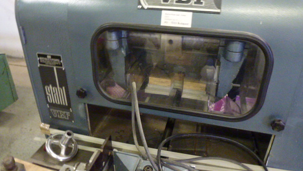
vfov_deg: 42.8
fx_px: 217
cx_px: 148
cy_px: 74
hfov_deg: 69.8
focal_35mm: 27
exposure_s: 1/13
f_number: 3.3
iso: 800
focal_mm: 4.3
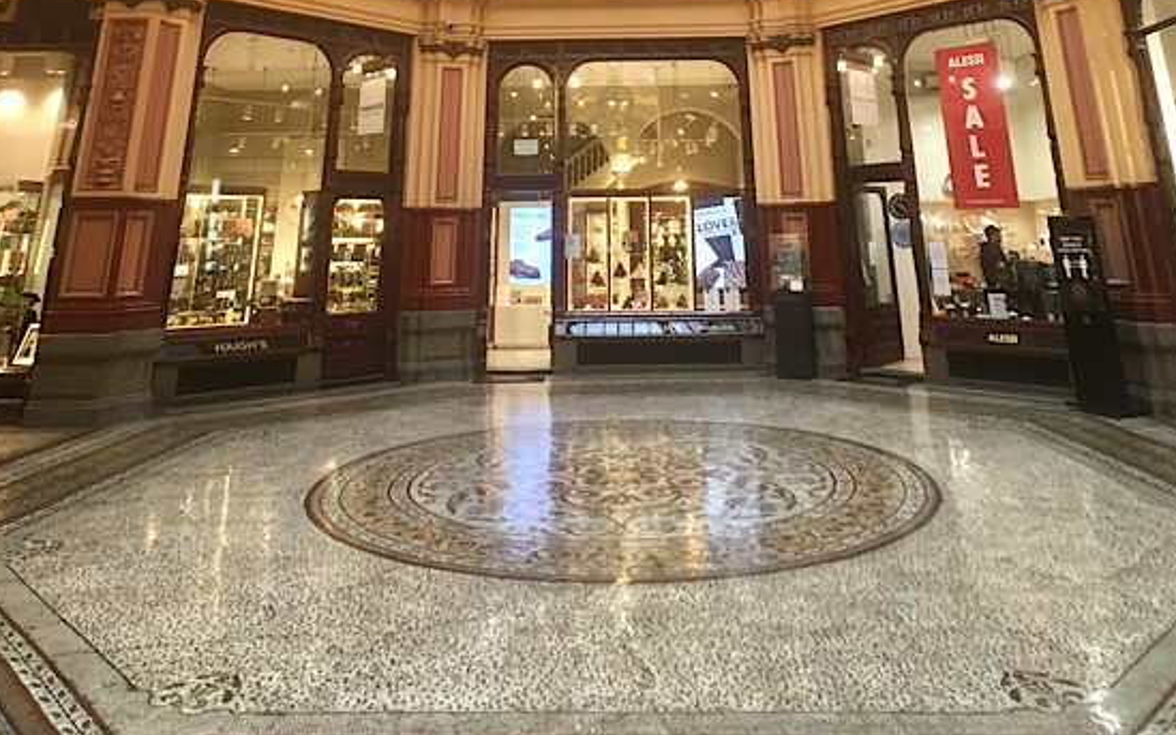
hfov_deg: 47.2
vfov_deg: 28.1
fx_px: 1346
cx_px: 592
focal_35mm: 42
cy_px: -51
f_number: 2.2
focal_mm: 4.15
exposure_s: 1/33
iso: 50
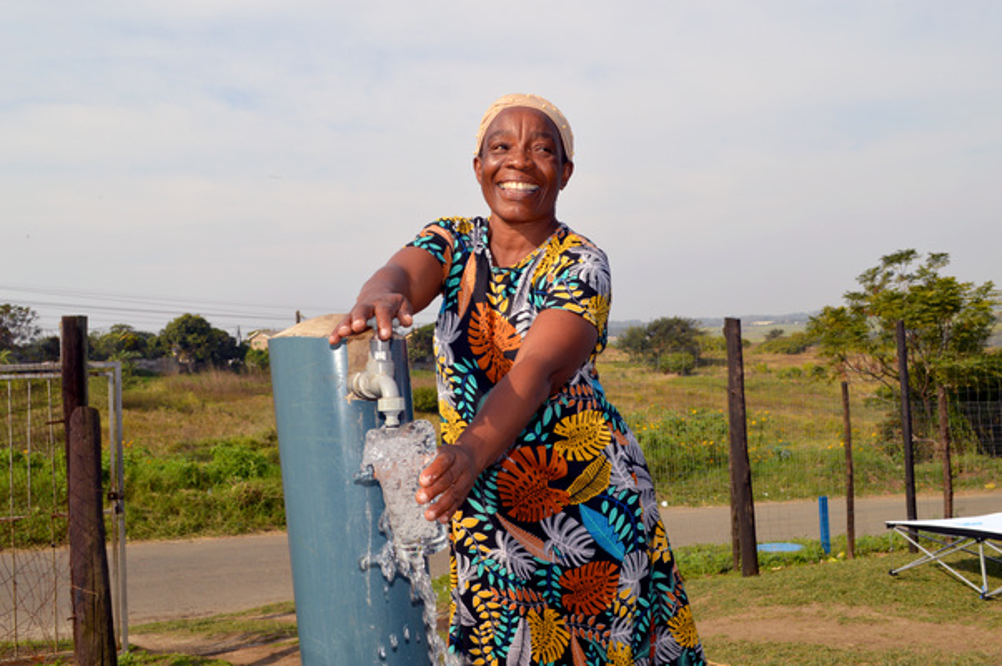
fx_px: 917
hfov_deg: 57.3
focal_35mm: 33
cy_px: 333
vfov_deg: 39.9
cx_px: 501
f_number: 8
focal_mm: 22
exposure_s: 1/200
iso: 100
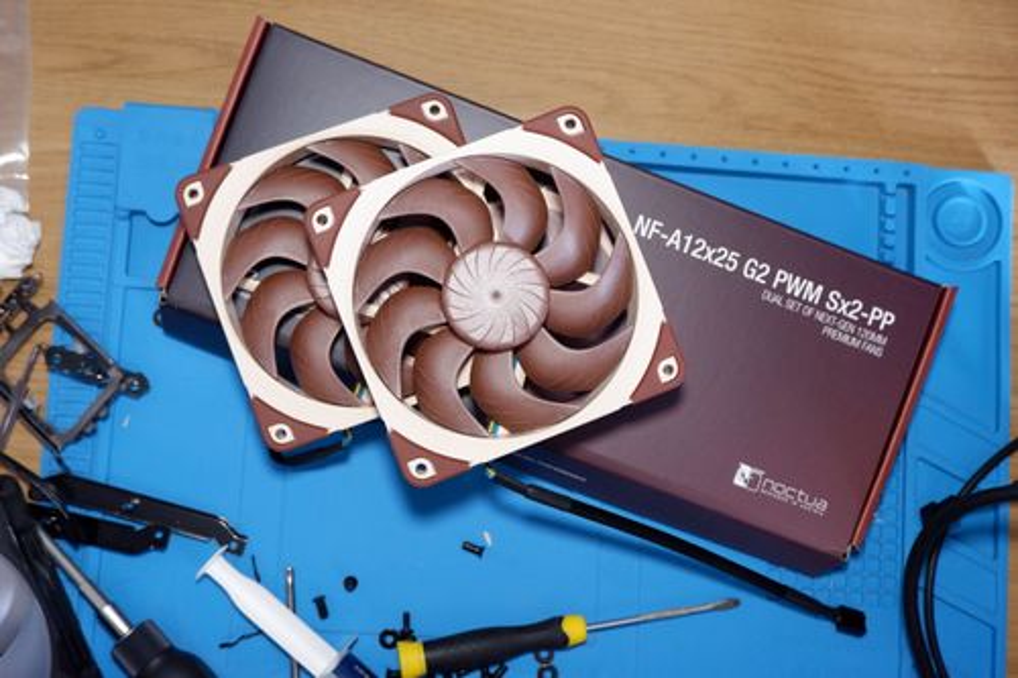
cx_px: 509
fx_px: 1102
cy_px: 339
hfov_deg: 49.6
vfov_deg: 34.2
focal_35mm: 39
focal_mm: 26.4
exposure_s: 1/40
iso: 3200
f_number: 4.4
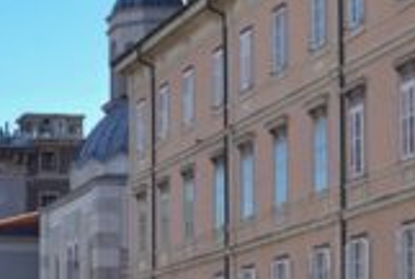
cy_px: 326
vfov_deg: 8.7
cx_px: -379
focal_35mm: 157
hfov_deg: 11.8
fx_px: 1813
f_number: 7.1
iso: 100
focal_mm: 22
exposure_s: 1/200
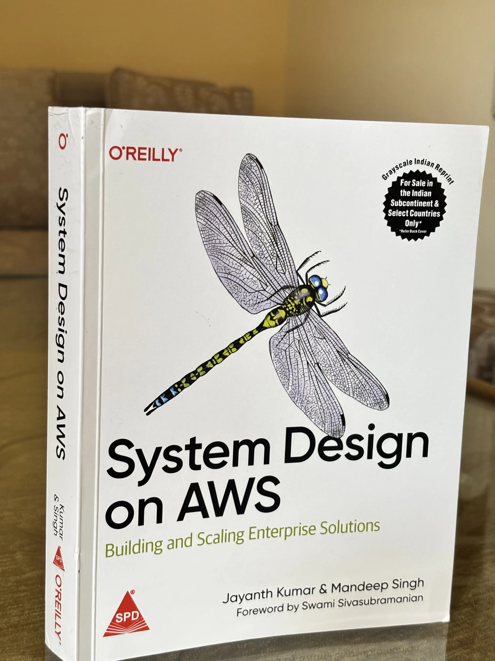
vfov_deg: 36.8
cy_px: 330
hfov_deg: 28.0
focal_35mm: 52
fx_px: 991
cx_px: 248
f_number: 1.6
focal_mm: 5.96
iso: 125
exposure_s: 1/60
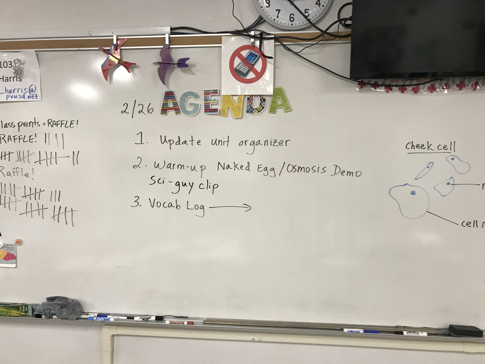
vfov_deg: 49.7
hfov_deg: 63.4
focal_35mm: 28
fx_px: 392
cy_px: 182
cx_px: 242
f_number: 1.8
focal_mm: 3.99
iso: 40
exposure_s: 1/24
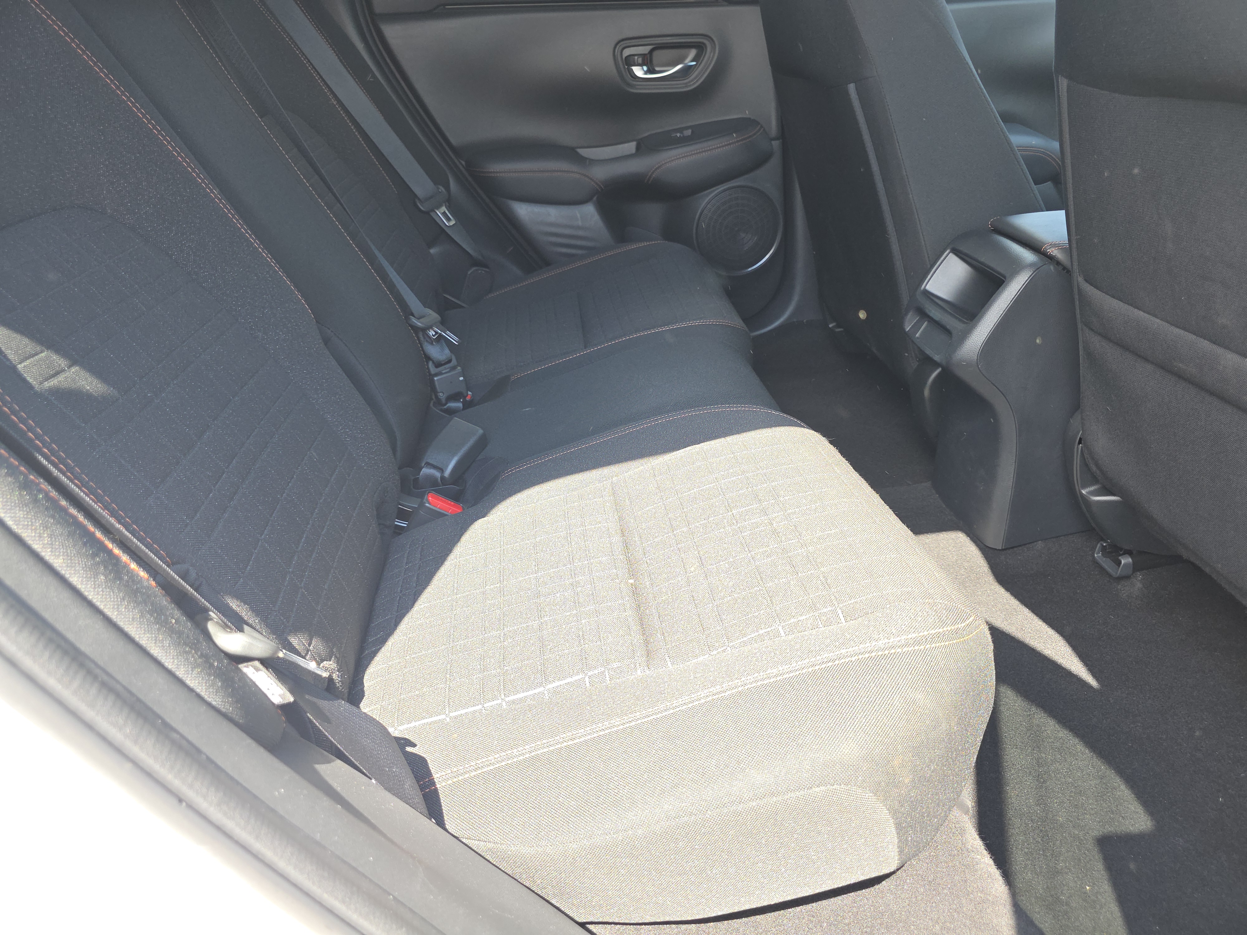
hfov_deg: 73.9
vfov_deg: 58.9
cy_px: 468
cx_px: 624
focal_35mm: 23
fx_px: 829
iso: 50
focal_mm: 6.3
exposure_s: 1/180
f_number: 1.7
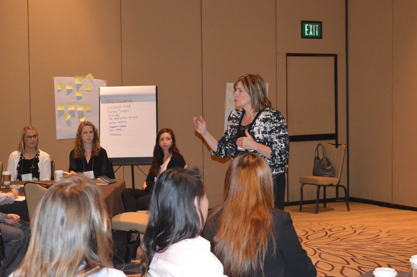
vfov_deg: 19.7
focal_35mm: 69
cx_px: 208
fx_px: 799
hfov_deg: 29.3
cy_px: 138
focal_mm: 46
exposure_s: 1/60
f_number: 5
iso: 3200
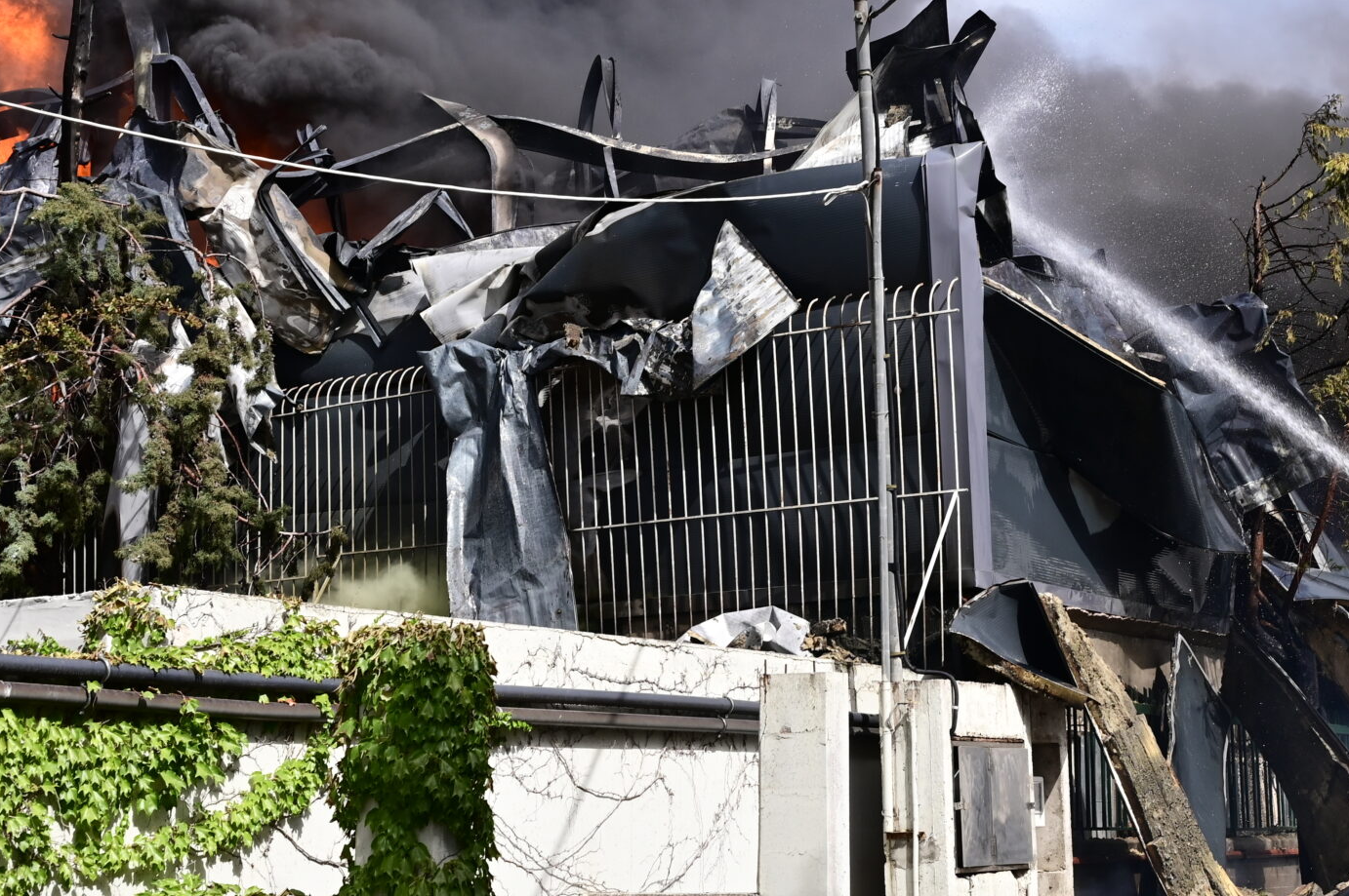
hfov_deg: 31.4
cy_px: 338
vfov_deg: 21.2
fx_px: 2393
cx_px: 824
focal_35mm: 64
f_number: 5.6
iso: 200
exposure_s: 1/1250
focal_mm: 34.5
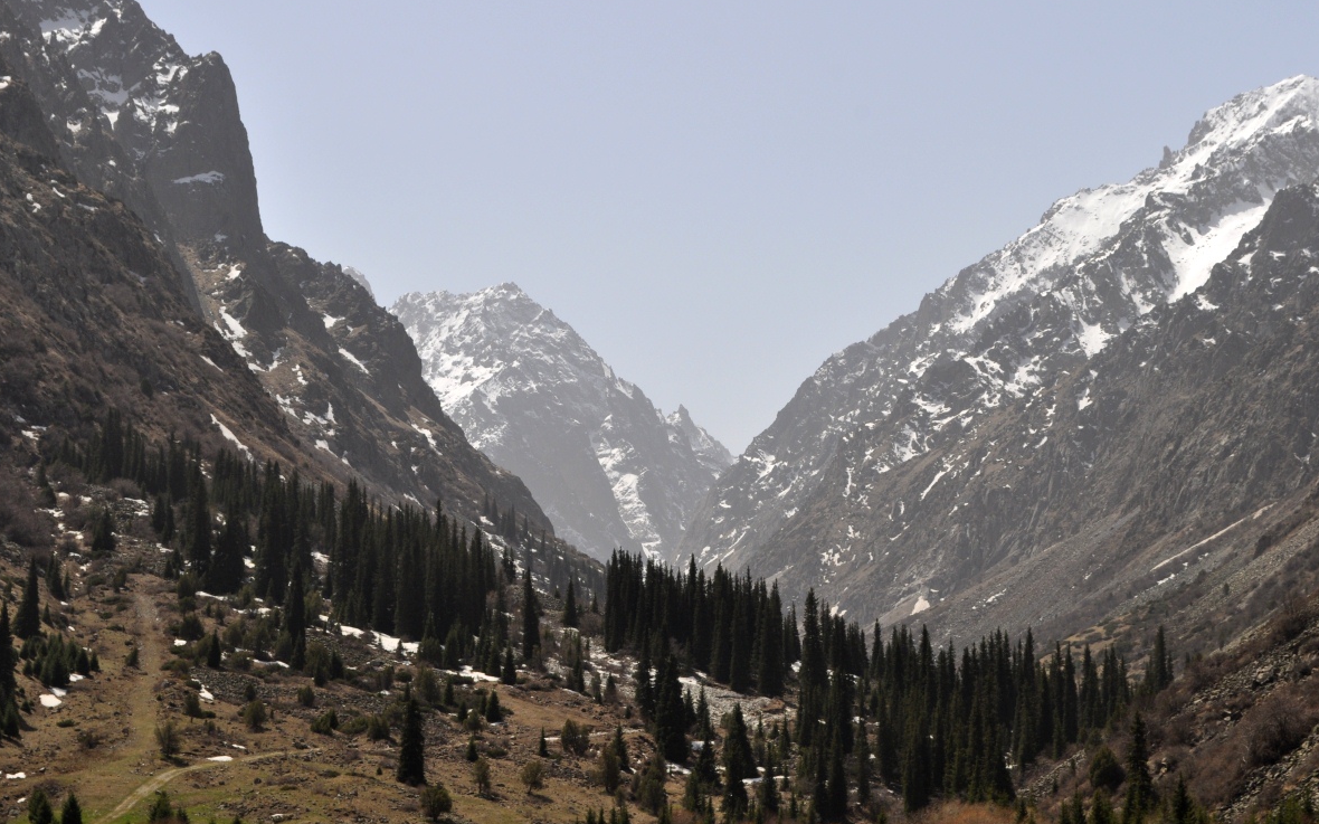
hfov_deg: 22.7
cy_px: 376
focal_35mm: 92
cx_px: 711
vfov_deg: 14.3
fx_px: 3290
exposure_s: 1/400
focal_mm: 55
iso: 200
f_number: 10
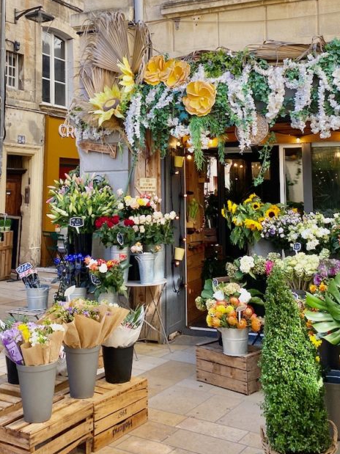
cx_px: 152
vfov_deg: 42.8
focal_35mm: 43
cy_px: 126
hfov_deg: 33.6
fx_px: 563
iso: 32
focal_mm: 4.25
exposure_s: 1/585
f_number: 1.8
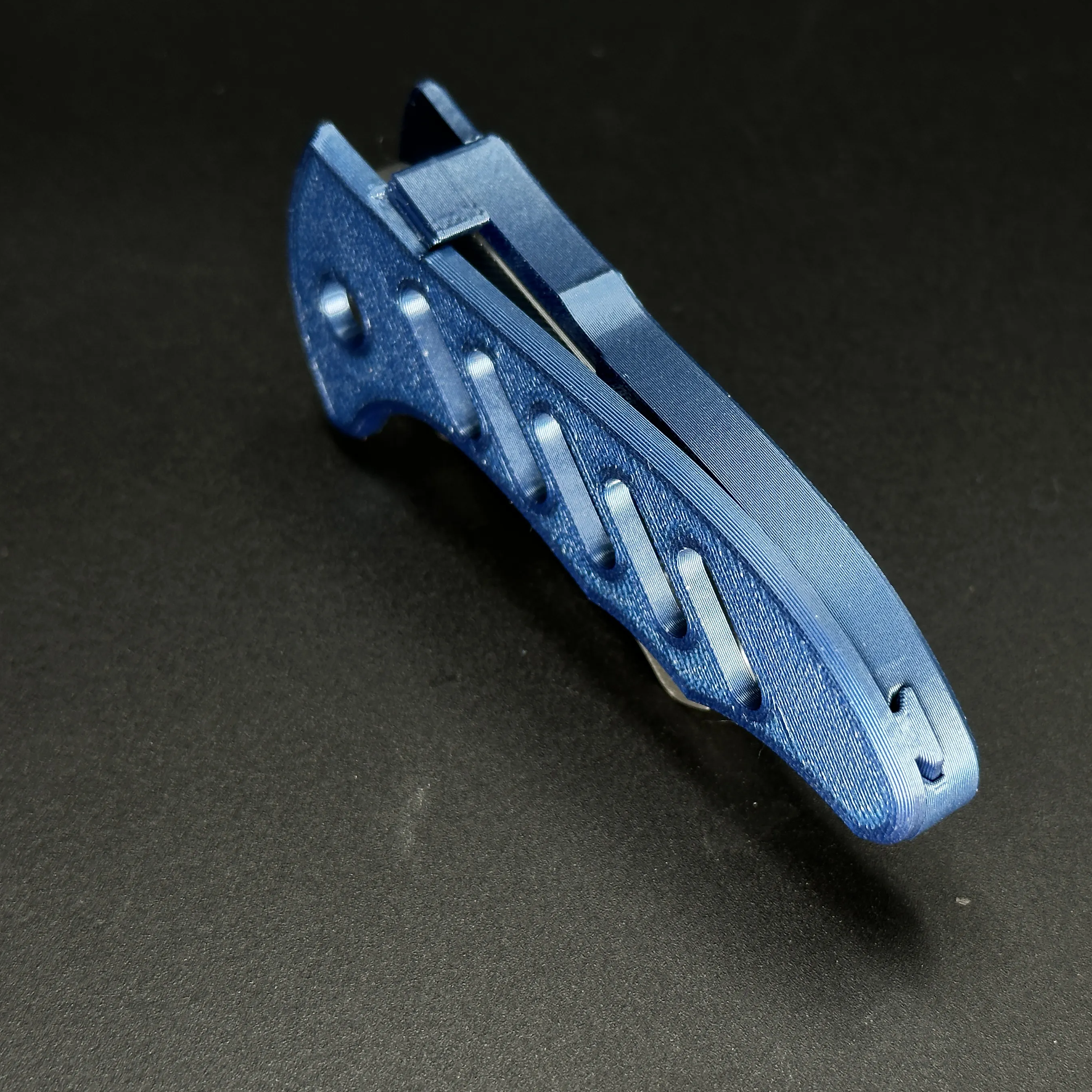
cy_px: 521
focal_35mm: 63
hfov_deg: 27.2
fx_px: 2248
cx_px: 705
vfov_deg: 27.3
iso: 64
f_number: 1.78
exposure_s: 1/136
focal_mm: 6.86
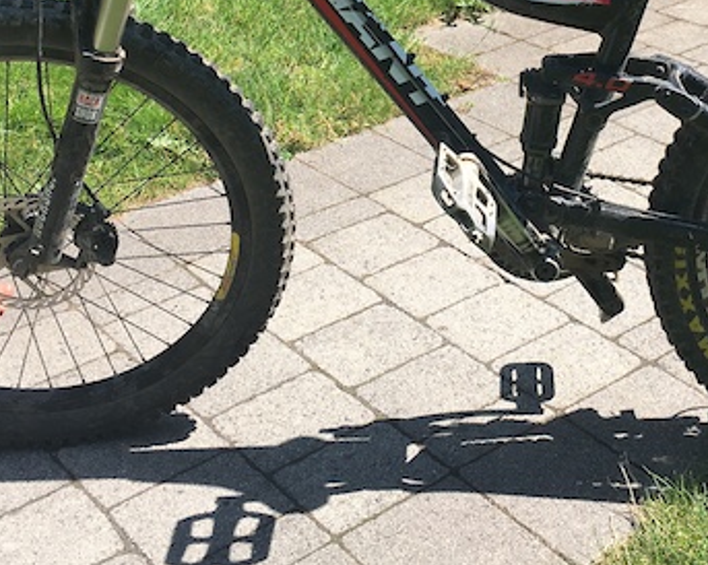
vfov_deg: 22.4
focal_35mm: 66
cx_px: 483
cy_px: 33
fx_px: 1382
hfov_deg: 28.5
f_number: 2.2
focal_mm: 4.15
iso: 25
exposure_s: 1/777
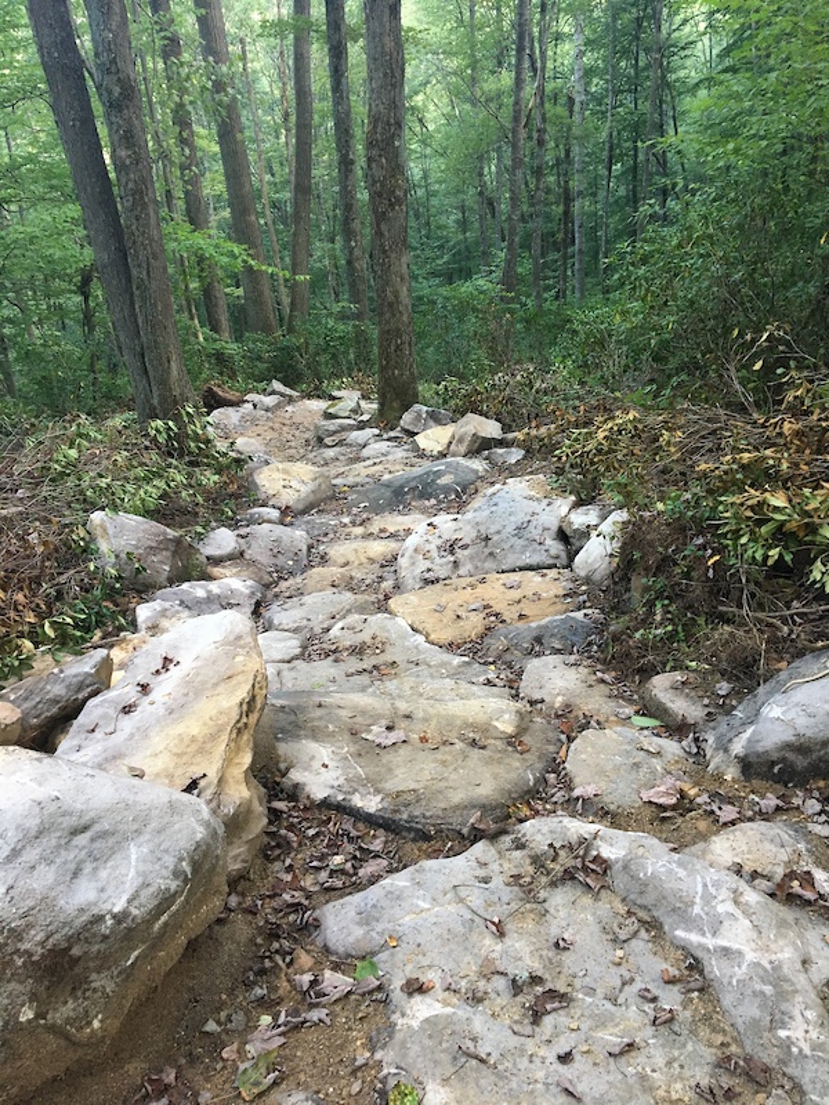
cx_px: 414
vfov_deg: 61.7
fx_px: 926
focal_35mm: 29
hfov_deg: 48.2
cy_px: 552
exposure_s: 1/30
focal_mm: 4.15
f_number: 2.2
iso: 40
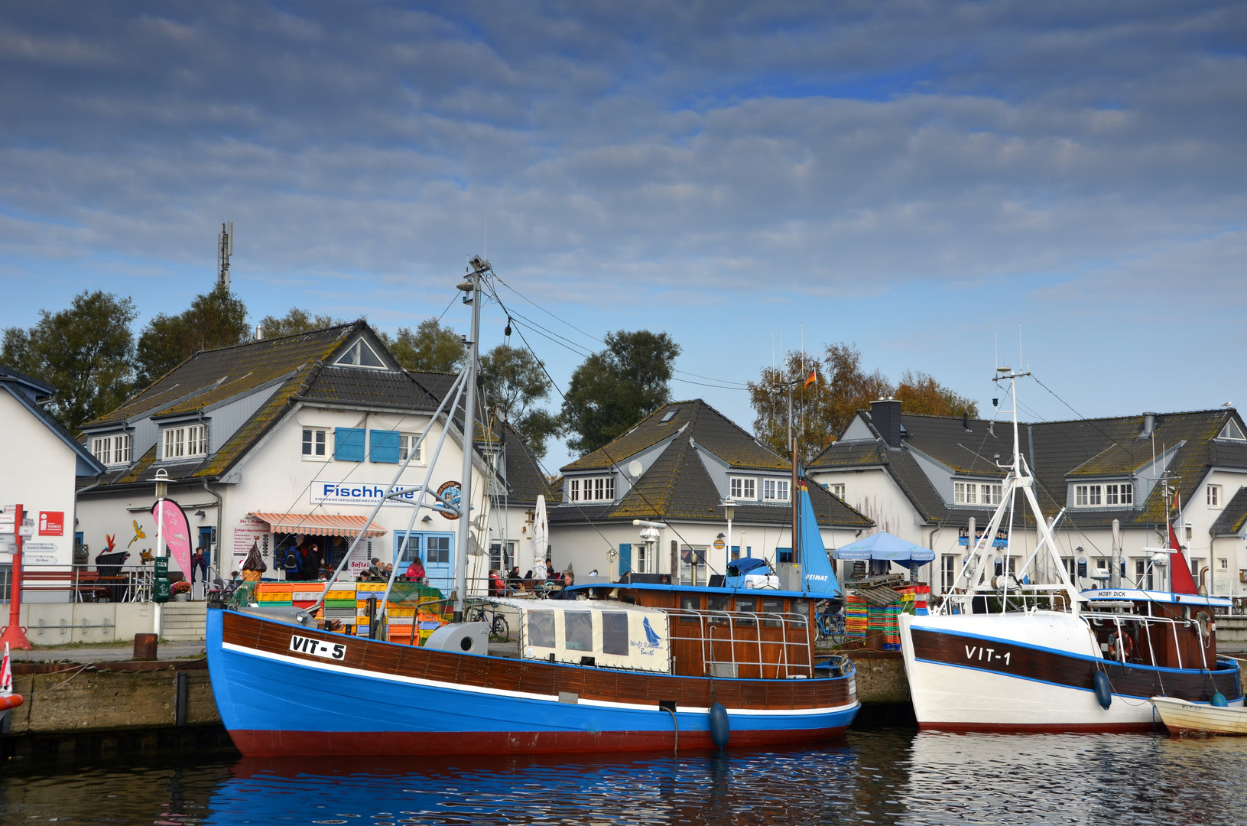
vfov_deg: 23.7
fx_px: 1970
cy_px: 413
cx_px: 624
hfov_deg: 35.1
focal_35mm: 57
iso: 110
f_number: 8
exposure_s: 1/250
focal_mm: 38
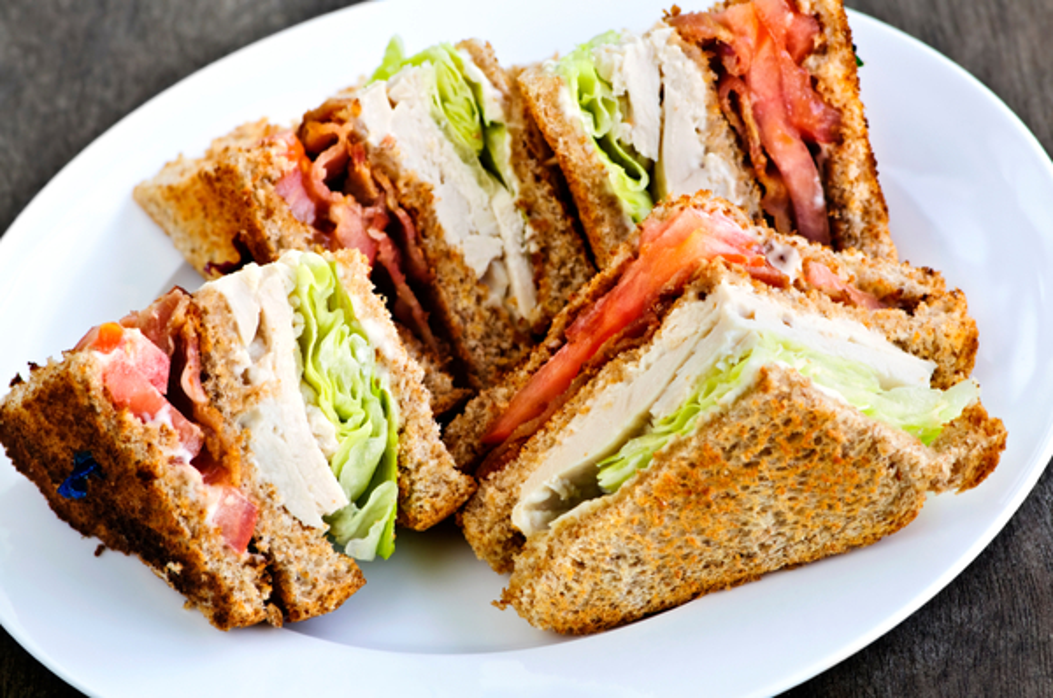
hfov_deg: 13.1
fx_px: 4599
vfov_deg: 8.7
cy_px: 349
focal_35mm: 158
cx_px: 526
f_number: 9
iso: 200
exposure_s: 1/13
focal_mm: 105
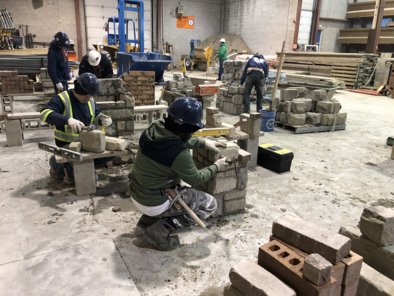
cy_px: 148
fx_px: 319
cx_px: 197
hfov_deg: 63.4
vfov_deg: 49.7
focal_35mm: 28
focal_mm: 4
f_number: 1.8
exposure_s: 1/17
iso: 40
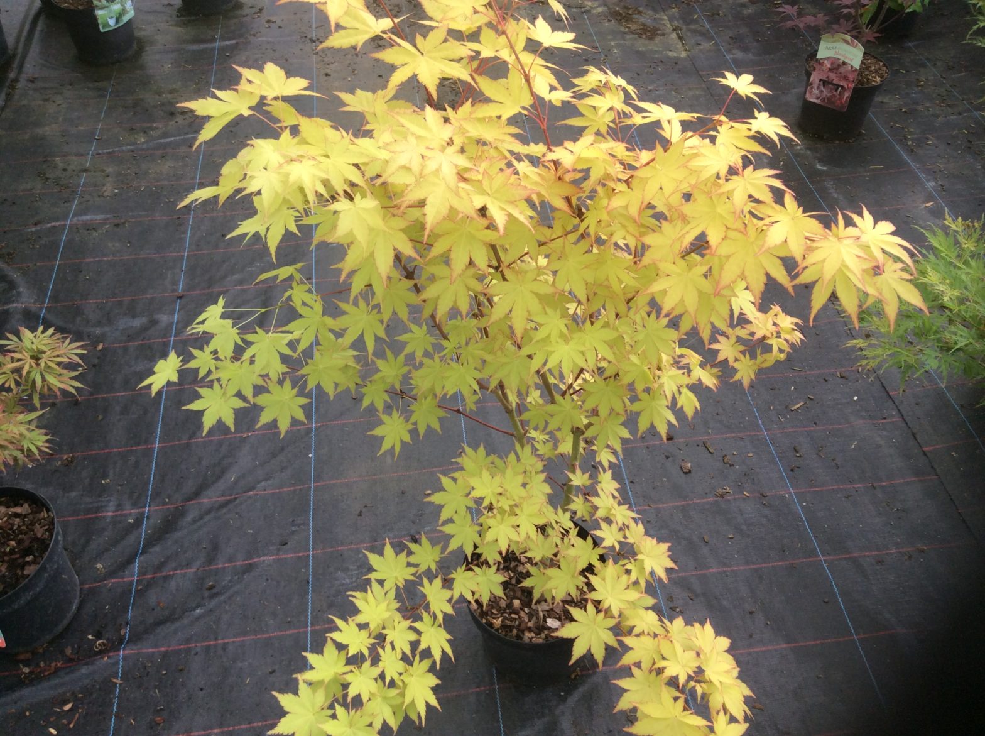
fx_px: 909
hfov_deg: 56.9
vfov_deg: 44.1
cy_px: 368
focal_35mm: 32
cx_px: 492
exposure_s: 1/114
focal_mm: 3.3
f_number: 2.4
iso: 32
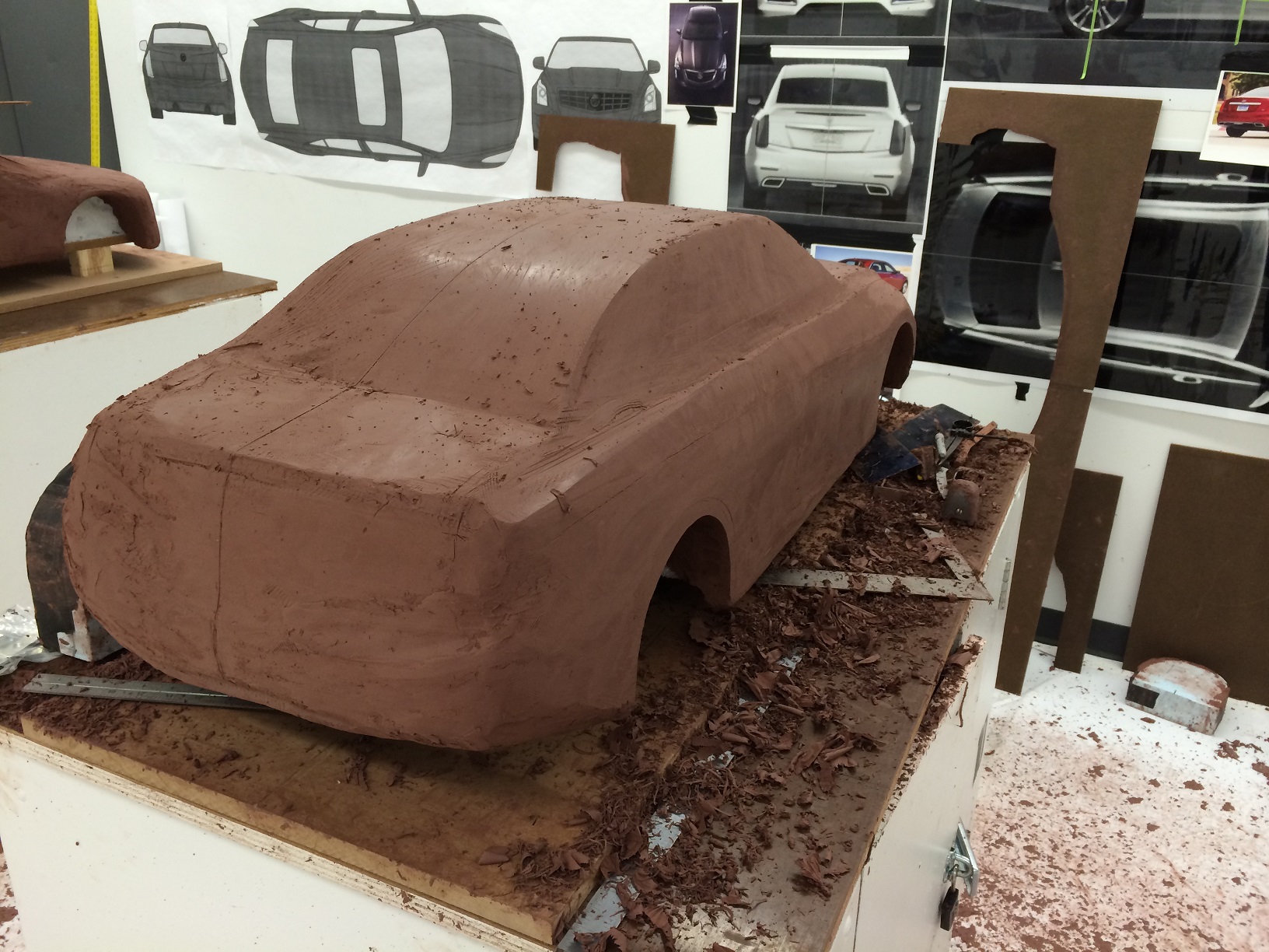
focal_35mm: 30
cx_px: 634
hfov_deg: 60.0
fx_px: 1100
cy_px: 476
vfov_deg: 46.8
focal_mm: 4.12
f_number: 2.2
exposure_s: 1/30
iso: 40
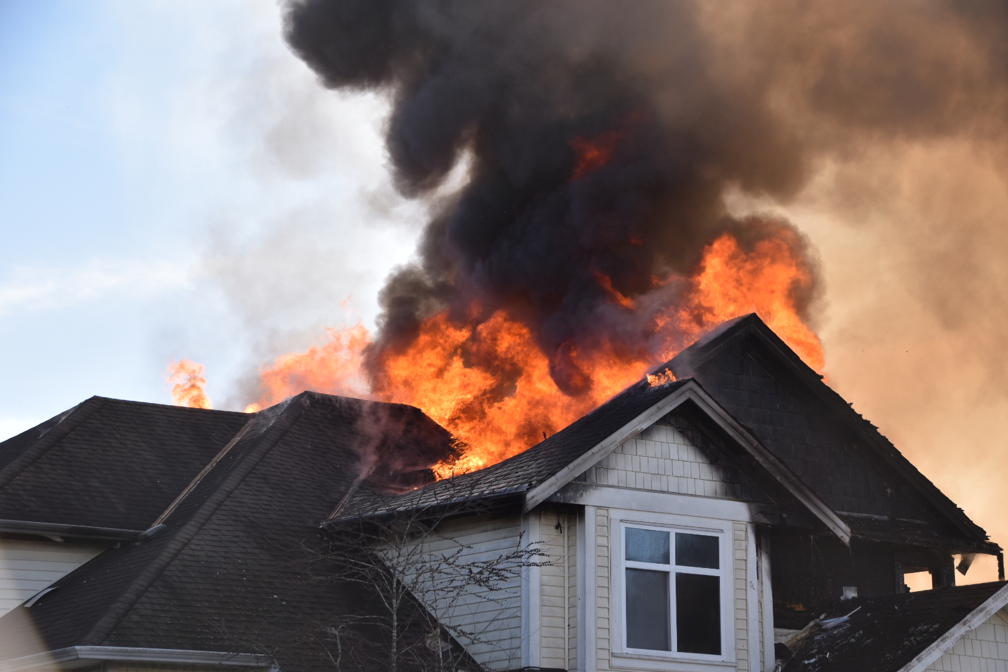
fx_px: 3150
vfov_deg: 12.2
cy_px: 336
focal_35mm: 112
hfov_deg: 18.2
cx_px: 504
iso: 200
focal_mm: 75
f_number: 8
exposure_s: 1/250
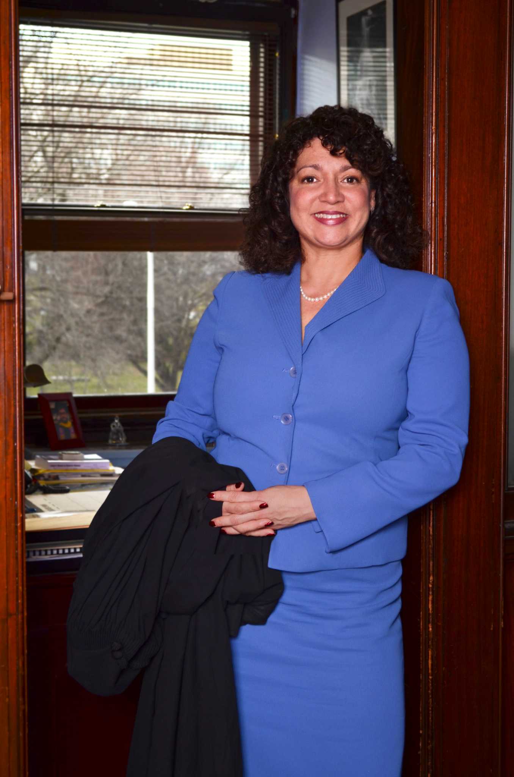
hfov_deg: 21.5
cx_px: 257
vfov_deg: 32.0
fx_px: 1356
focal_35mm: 63
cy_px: 388
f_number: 5.3
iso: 200
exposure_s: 1/125
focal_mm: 42
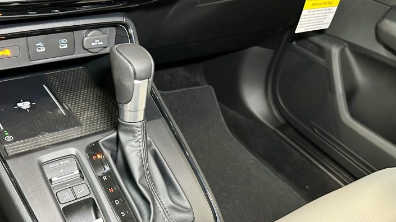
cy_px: 134
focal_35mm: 38
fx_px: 399
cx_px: 146
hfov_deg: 52.2
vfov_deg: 31.1
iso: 800
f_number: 1.78
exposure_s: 1/30
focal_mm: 6.86
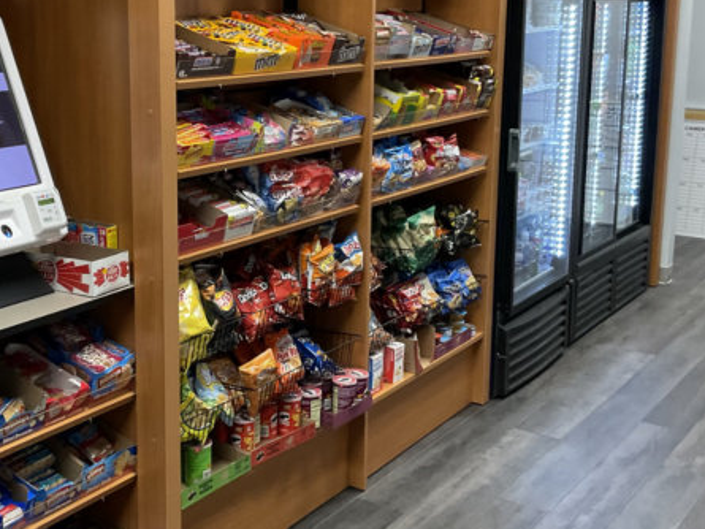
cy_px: 200
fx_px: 1080
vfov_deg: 27.4
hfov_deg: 35.7
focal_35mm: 53
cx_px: 226
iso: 50
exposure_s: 1/60
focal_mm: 3
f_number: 1.8
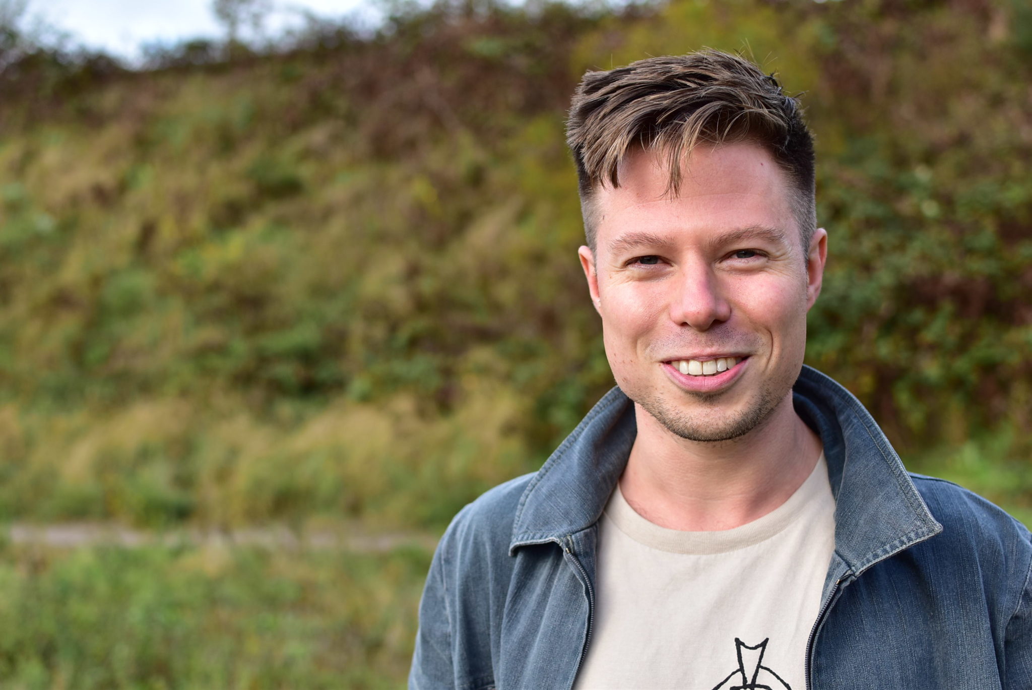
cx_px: 516
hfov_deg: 37.8
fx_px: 1506
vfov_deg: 25.8
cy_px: 345
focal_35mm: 52
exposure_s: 1/800
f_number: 3.2
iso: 200
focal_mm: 35
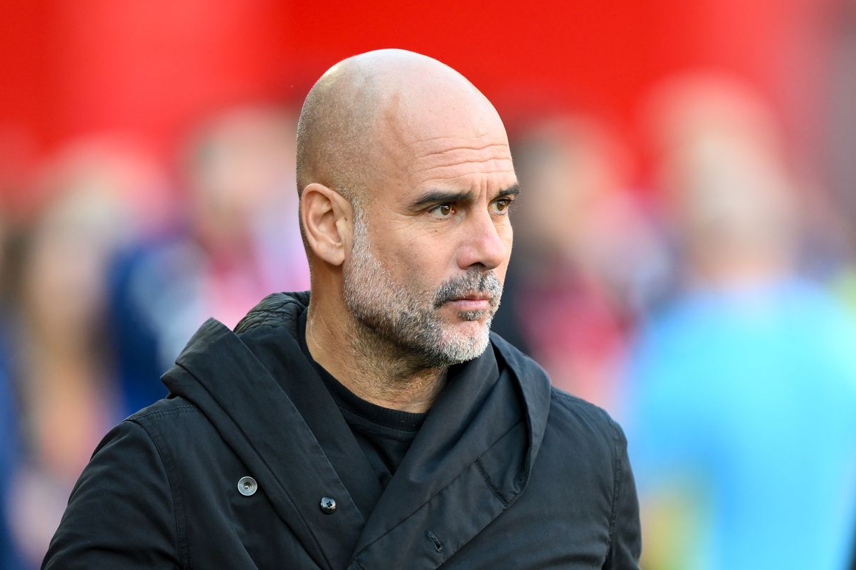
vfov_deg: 3.4
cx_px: 428
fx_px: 9558
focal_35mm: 402
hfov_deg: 5.1
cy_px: 284
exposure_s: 1/1250
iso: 1250
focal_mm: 400
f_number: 2.8
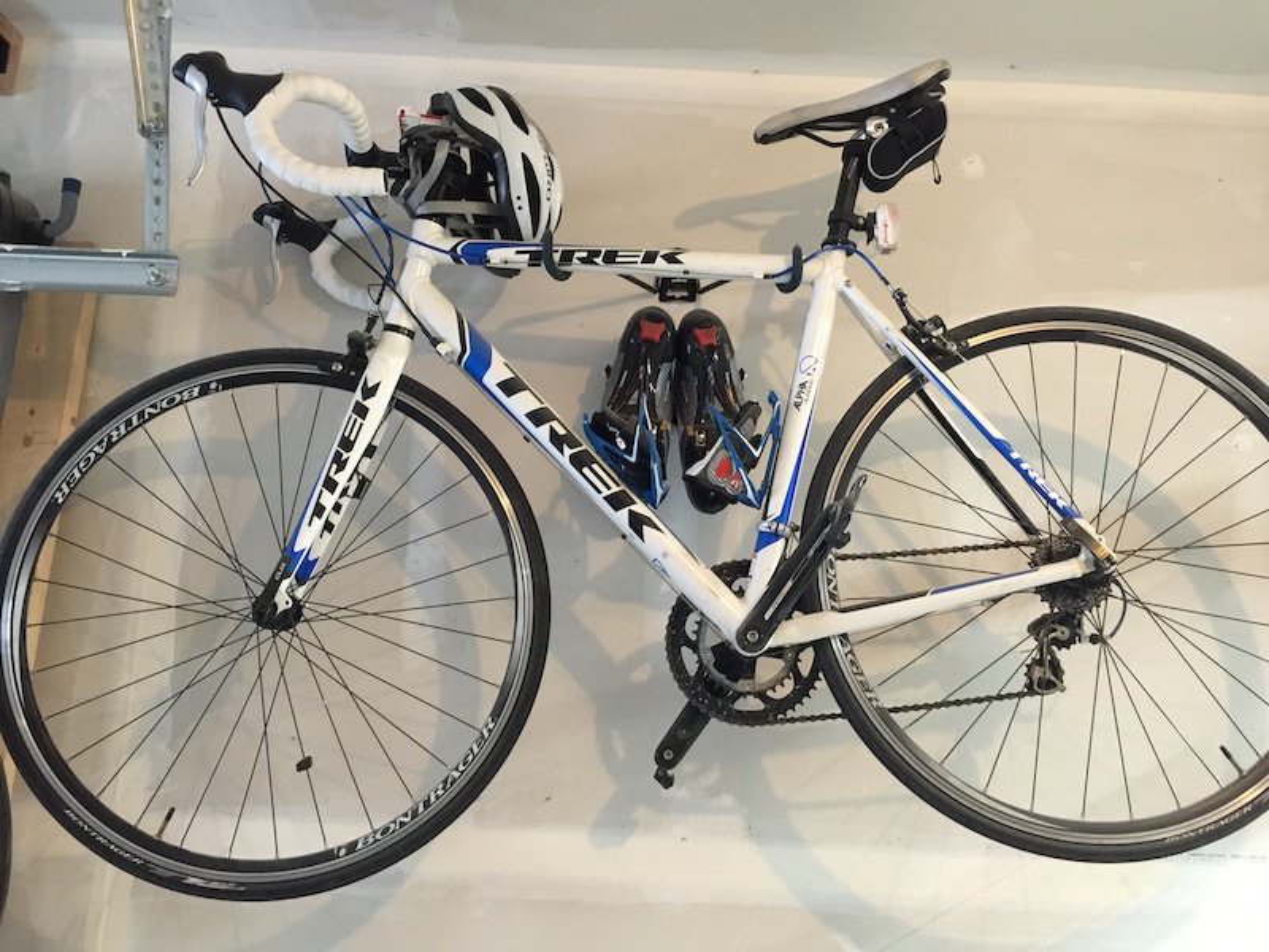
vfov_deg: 48.2
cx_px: 634
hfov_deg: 61.7
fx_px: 1063
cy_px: 476
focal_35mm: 29
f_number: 2.2
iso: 125
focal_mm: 4.15
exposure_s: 1/15
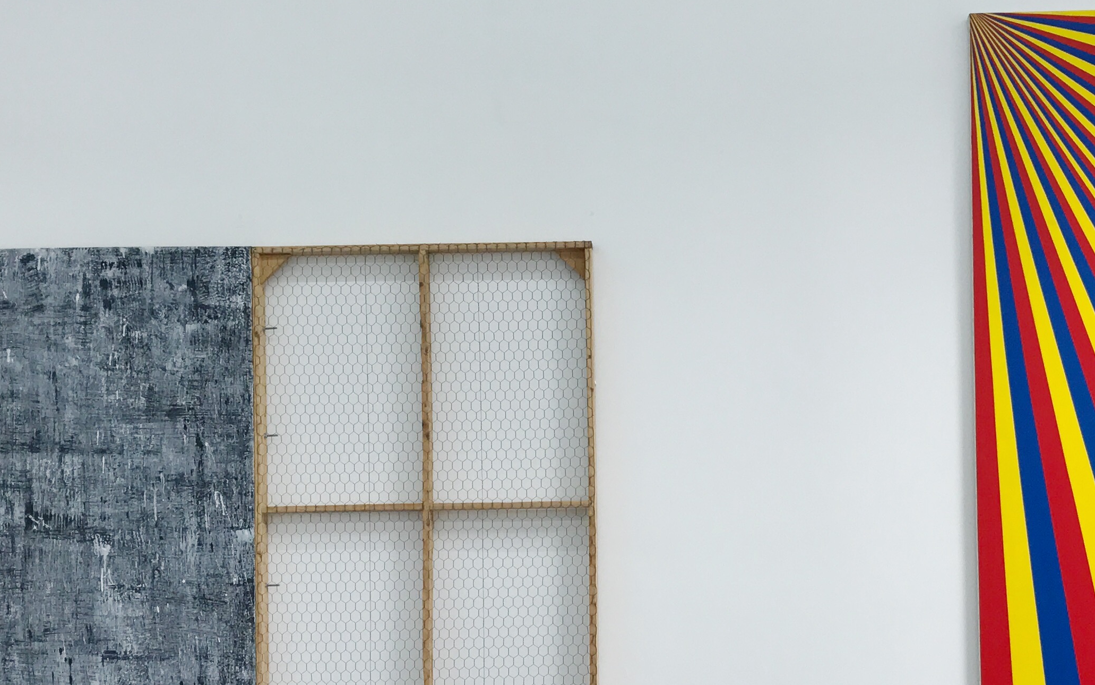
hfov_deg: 35.0
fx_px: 1731
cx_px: 669
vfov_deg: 22.3
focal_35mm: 58
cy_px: 475
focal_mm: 3.99
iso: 40
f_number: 1.8
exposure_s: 1/120
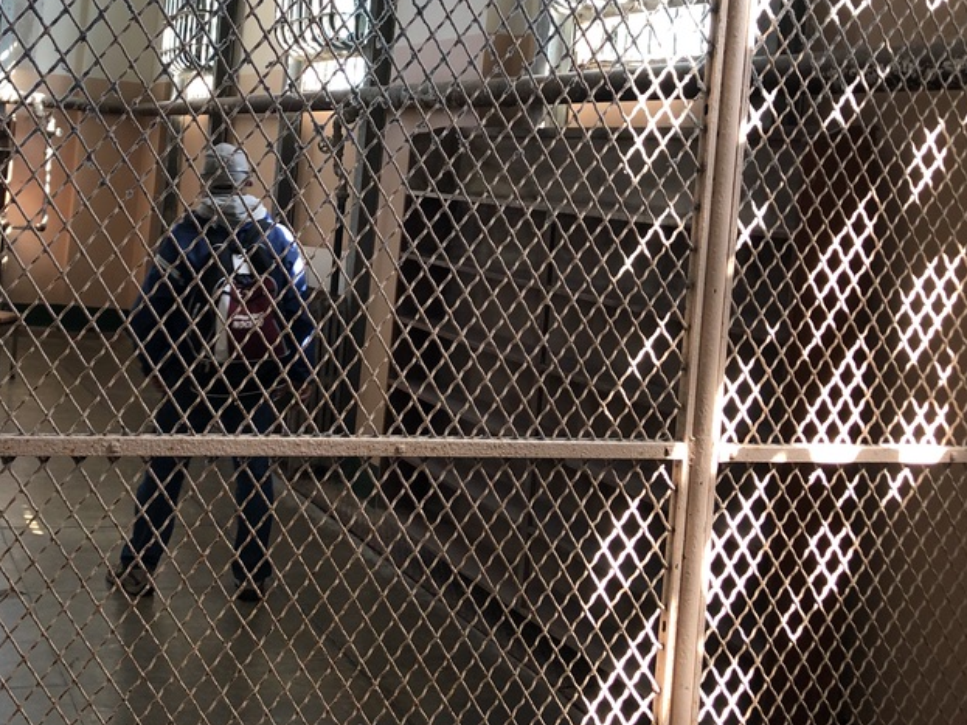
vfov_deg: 30.8
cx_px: 335
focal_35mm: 46
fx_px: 1285
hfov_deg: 40.8
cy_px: 149
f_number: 1.8
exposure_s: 1/61
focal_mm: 4
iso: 40
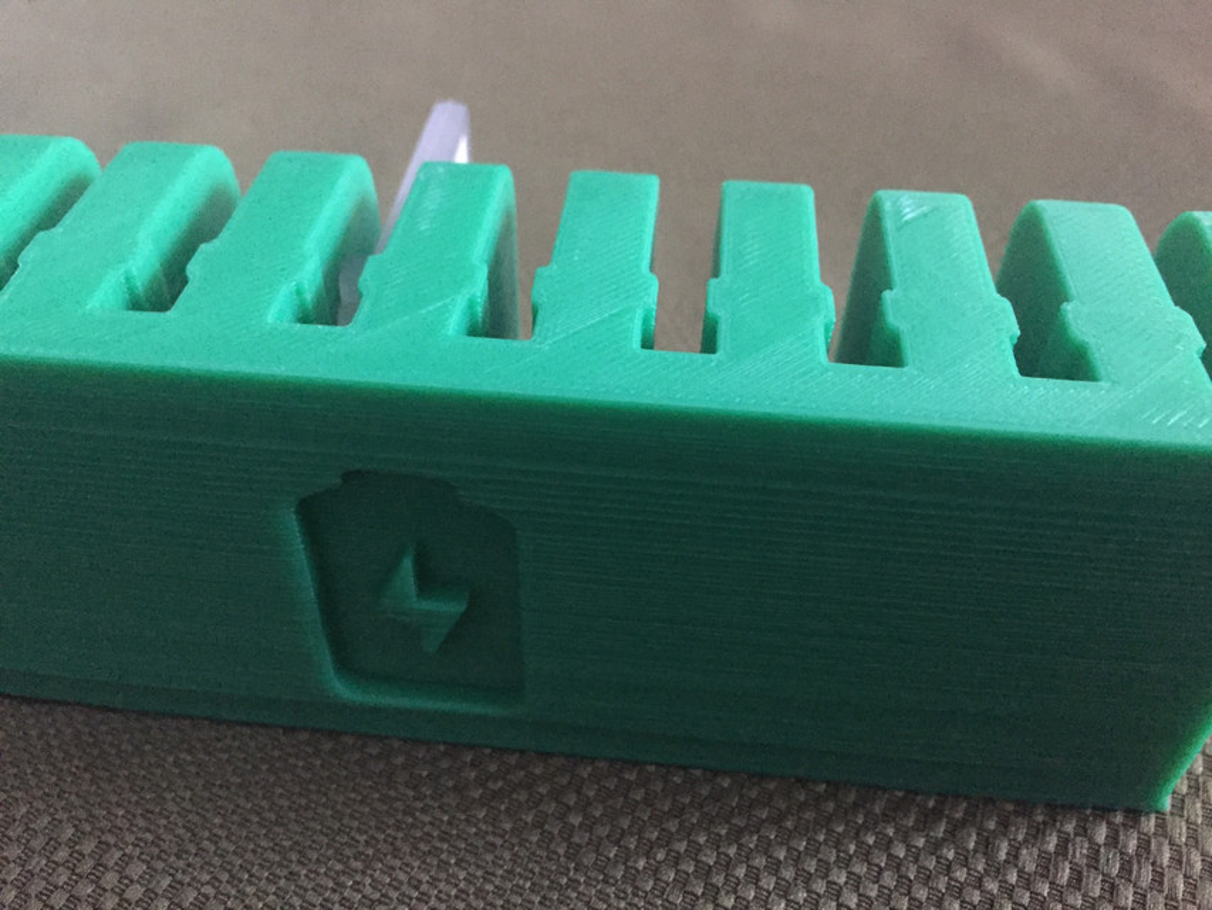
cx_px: 606
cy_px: 455
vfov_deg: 48.2
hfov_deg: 61.7
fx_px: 1016
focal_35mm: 29
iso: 400
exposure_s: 1/15
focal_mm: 4.15
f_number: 2.2
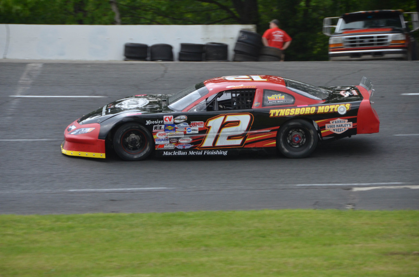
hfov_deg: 10.2
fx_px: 2352
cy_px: 138
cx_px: 210
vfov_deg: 6.8
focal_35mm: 202
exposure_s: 1/400
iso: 800
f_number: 6.3
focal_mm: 135
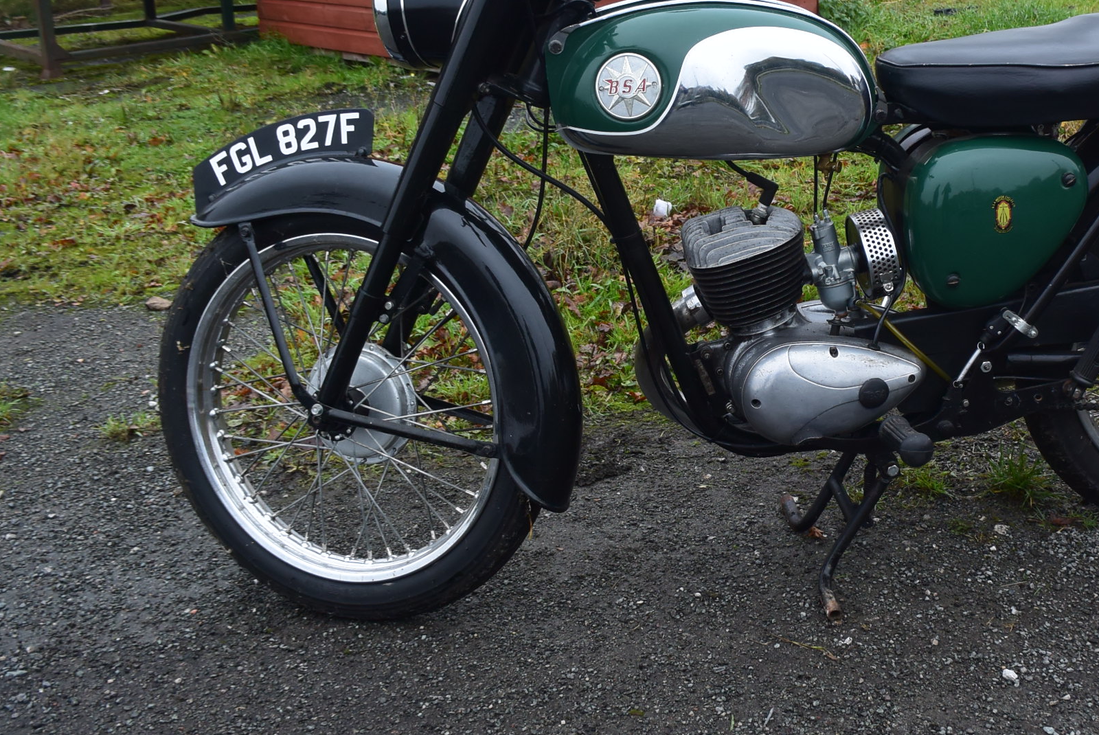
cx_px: 817
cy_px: 321
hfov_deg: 43.1
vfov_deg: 30.5
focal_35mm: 44
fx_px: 1344
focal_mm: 10
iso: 160
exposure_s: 1/125
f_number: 3.5
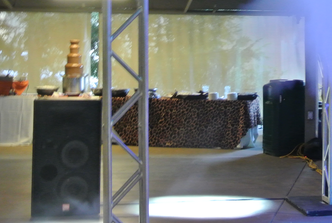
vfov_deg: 13.2
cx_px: 360
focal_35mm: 103
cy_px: 11
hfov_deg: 19.0
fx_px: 951
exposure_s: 1/20
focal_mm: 15.7
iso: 800
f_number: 4.2
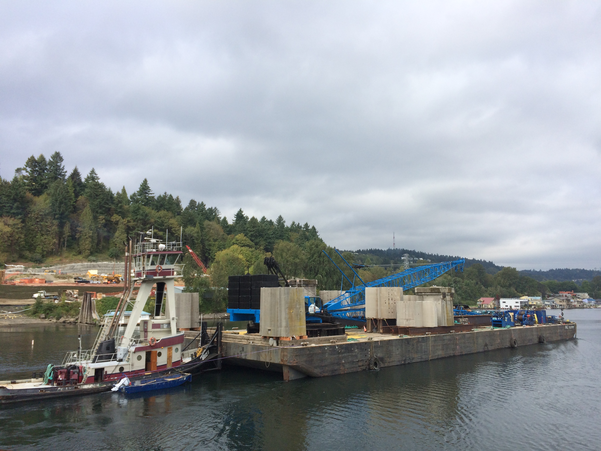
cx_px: 300
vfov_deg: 48.2
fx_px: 503
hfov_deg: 61.7
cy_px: 226
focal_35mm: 29
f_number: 2.2
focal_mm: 4.15
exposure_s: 1/1466
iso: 32
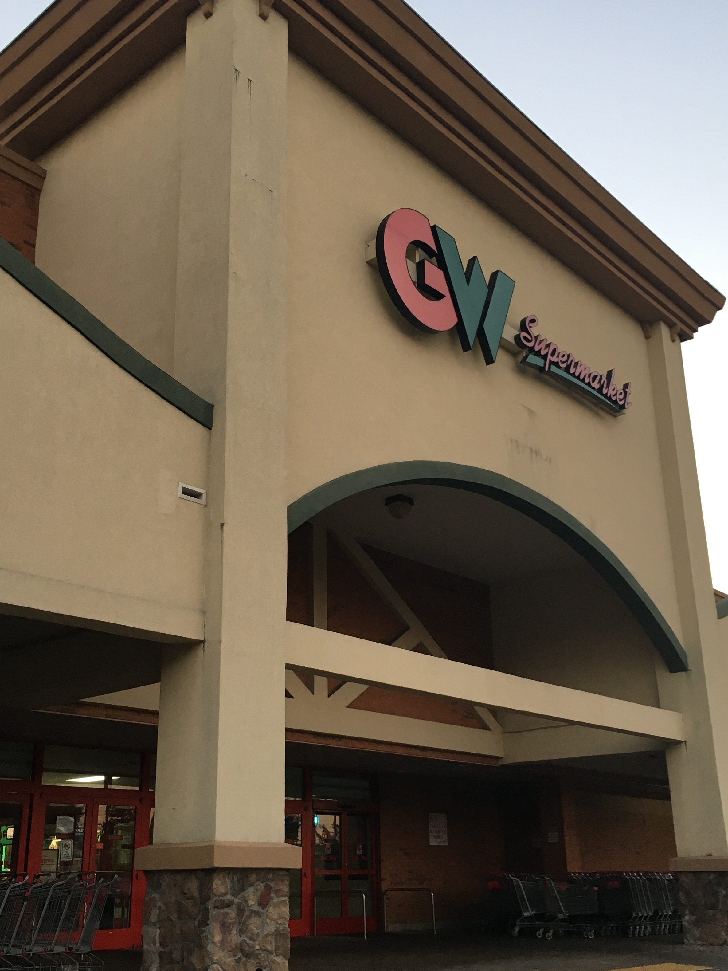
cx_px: 333
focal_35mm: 37
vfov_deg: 50.1
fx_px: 1038
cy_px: 522
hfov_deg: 38.6
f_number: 2.2
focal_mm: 4.15
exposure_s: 1/30
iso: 25
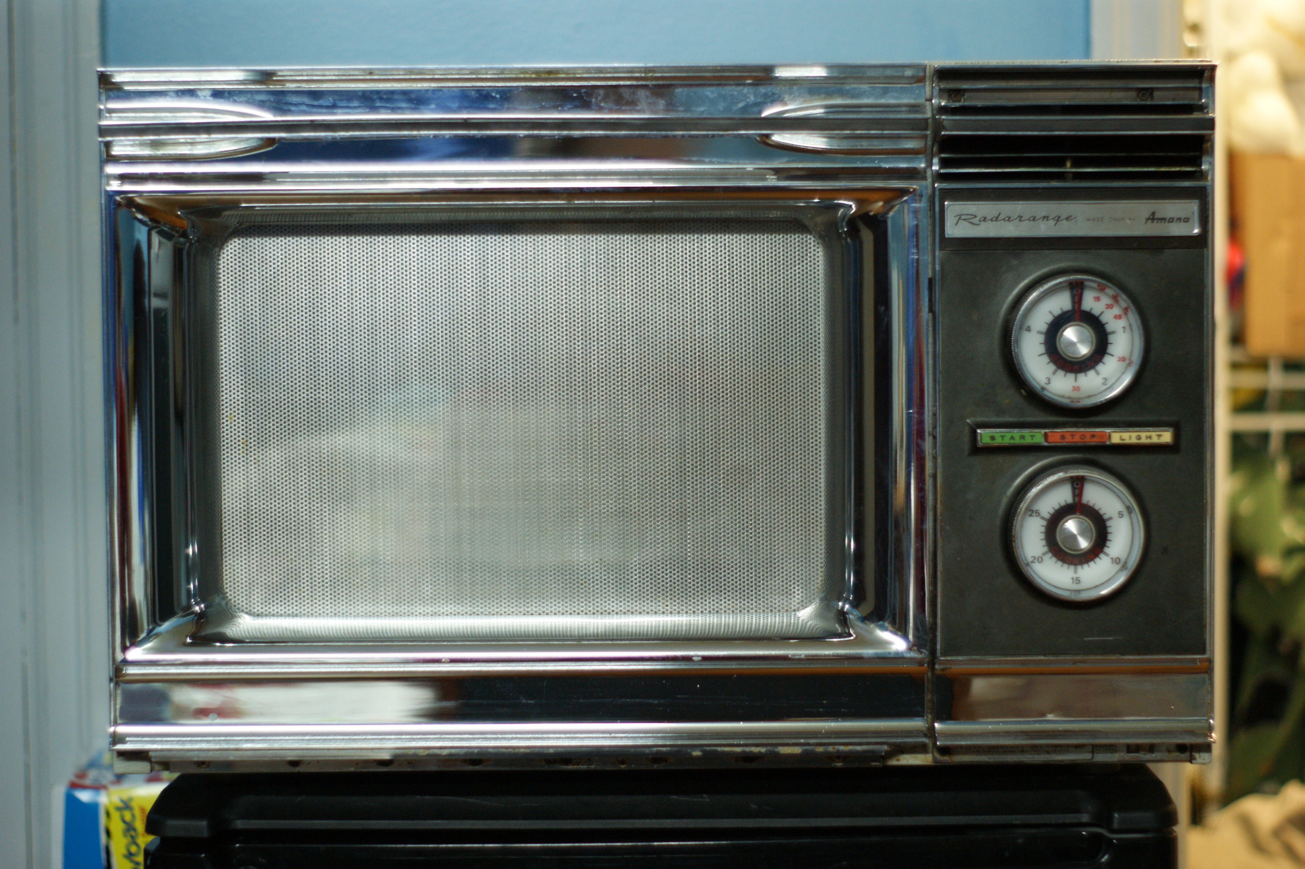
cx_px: 652
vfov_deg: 18.2
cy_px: 434
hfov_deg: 27.0
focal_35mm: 75
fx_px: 2717
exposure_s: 1/20
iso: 400
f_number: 2
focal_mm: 50
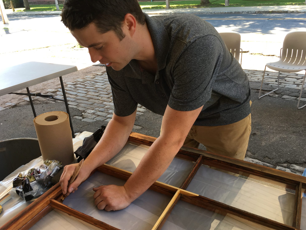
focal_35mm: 30
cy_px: 119
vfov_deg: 46.8
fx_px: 265
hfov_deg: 60.0
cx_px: 155
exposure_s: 1/120
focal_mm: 4.15
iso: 32
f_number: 2.2
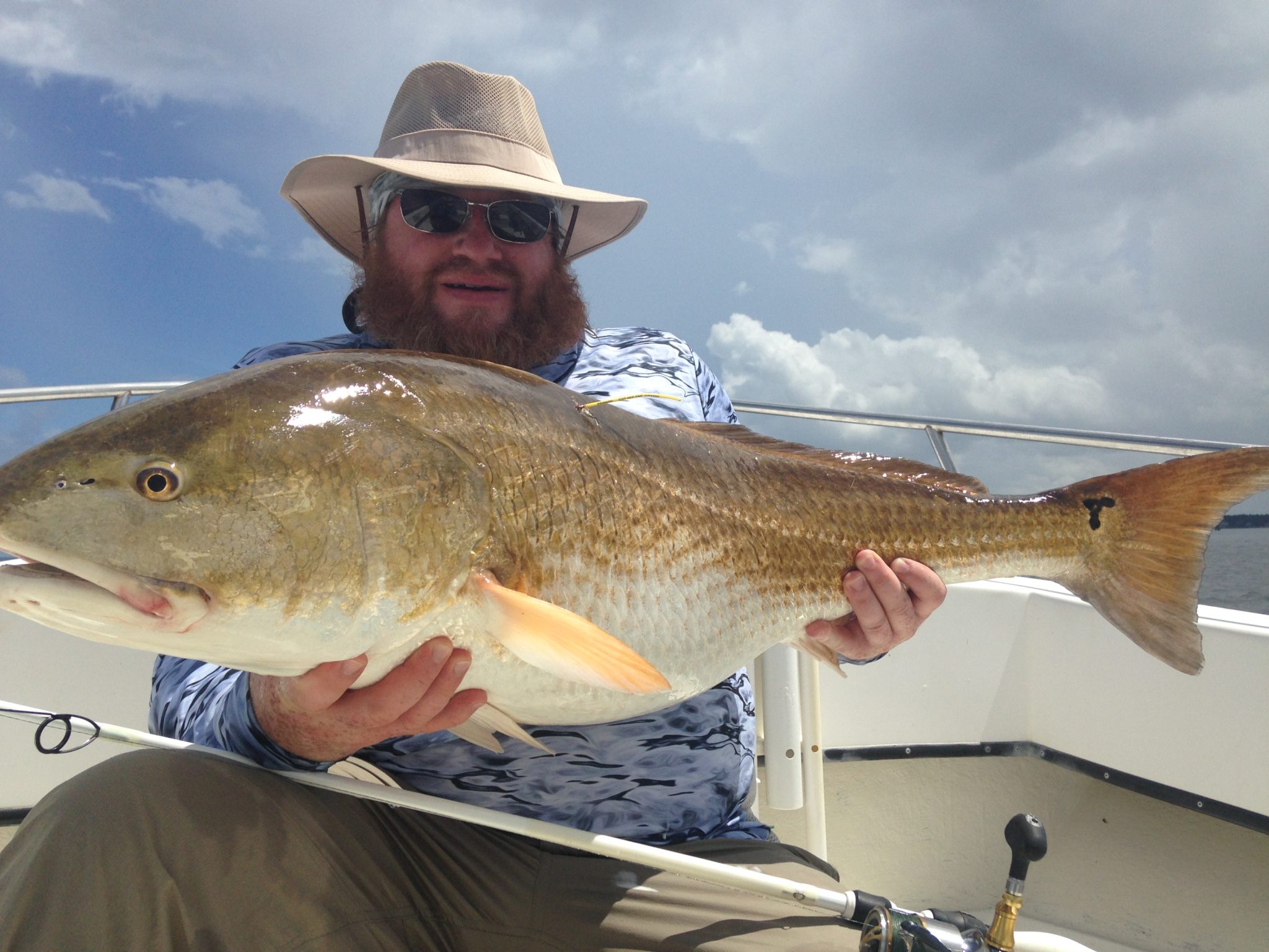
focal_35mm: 33
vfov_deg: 42.9
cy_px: 476
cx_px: 634
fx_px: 1210
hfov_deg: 55.4
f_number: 2.4
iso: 50
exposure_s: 1/3012
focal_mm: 4.12
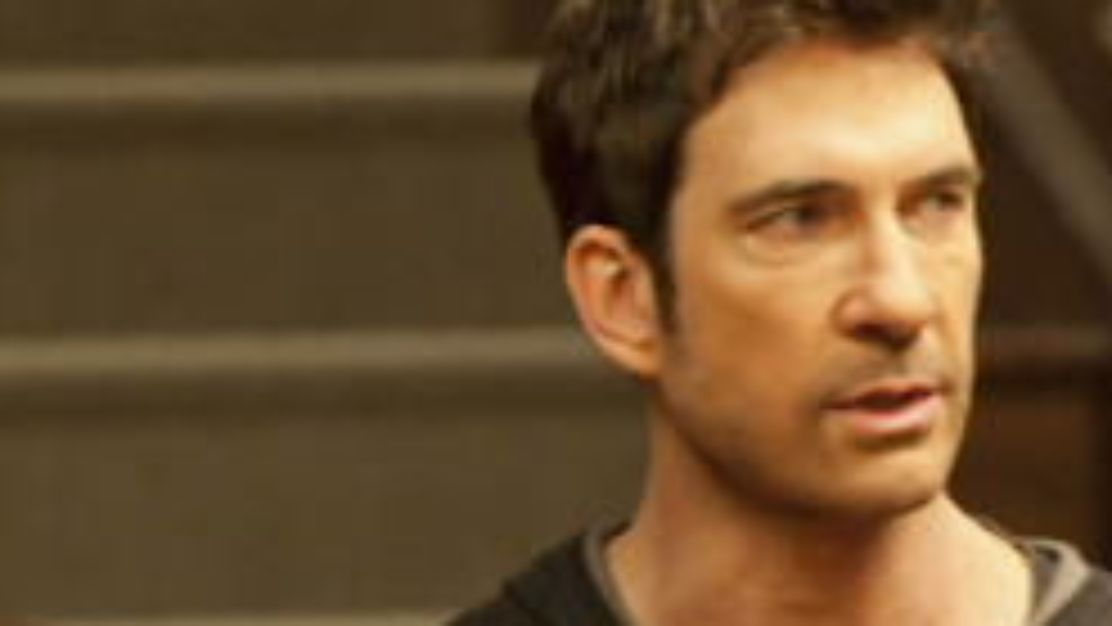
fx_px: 11796
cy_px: 1211
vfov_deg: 3.0
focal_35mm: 400
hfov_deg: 5.4
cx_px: 896
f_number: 4.5
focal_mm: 135
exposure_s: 1/100
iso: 3200
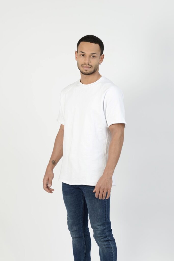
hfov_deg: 16.1
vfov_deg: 23.9
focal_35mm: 85
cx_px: 87
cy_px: 130
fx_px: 616
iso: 160
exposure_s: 1/80
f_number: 5.6
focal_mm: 85
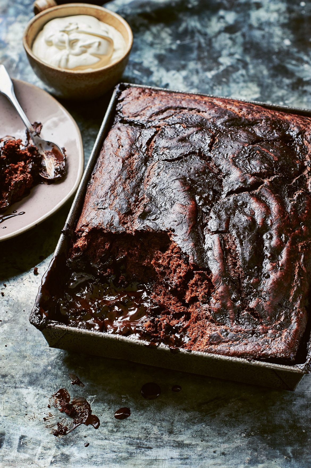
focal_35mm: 85
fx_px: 1103
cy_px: 234
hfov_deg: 16.0
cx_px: 156
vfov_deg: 23.9
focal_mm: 85
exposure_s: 1/4
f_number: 5.6
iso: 200
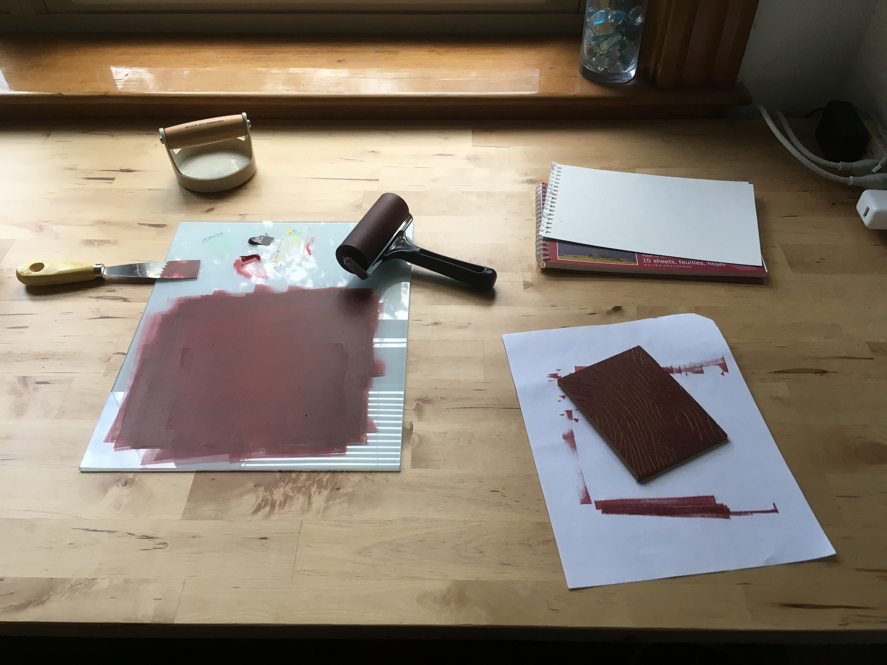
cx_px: 444
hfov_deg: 61.7
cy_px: 332
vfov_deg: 48.2
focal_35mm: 29
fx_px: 743
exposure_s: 1/30
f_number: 2.2
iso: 25
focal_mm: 4.15
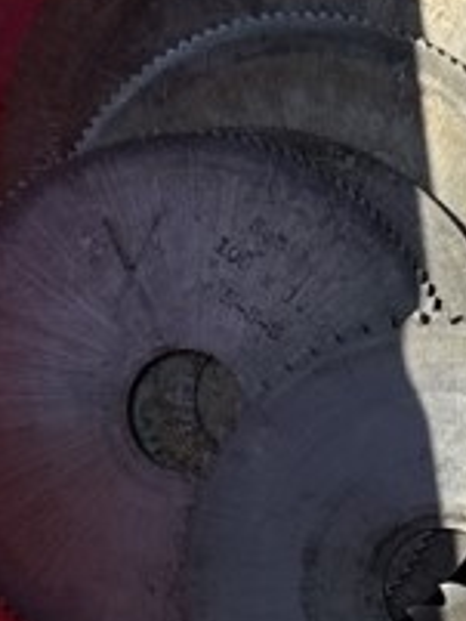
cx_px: 623
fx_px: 3084
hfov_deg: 8.5
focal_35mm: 172
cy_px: 893
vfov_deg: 11.1
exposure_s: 1/2469
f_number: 1.78
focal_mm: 6.86
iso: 80
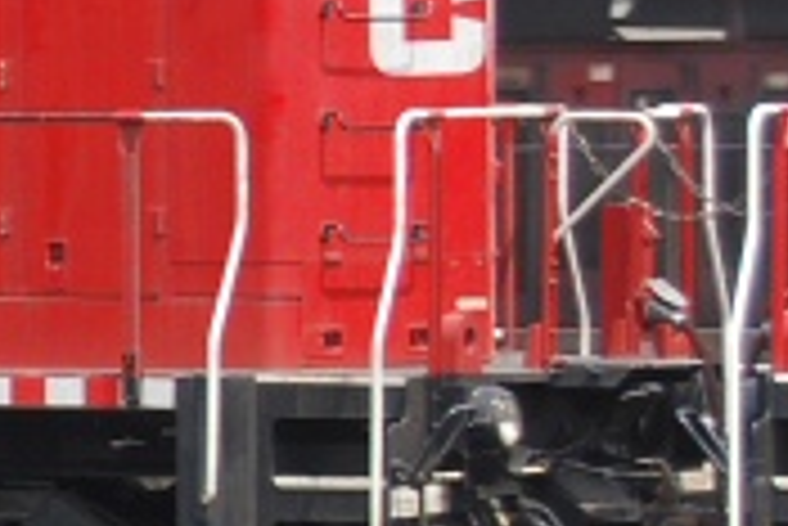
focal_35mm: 425
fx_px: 9301
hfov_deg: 4.7
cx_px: -1135
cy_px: 171
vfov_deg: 3.2
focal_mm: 55
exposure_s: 1/160
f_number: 7.1
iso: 100
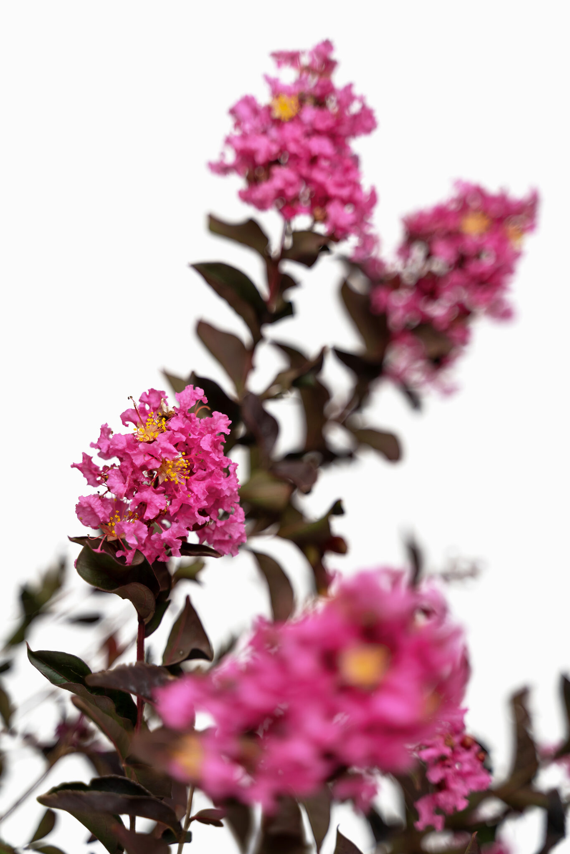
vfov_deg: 27.0
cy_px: 427
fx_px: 1781
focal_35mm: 75
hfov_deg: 18.2
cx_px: 285
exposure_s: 1/200
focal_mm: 75
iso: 250
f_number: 3.2
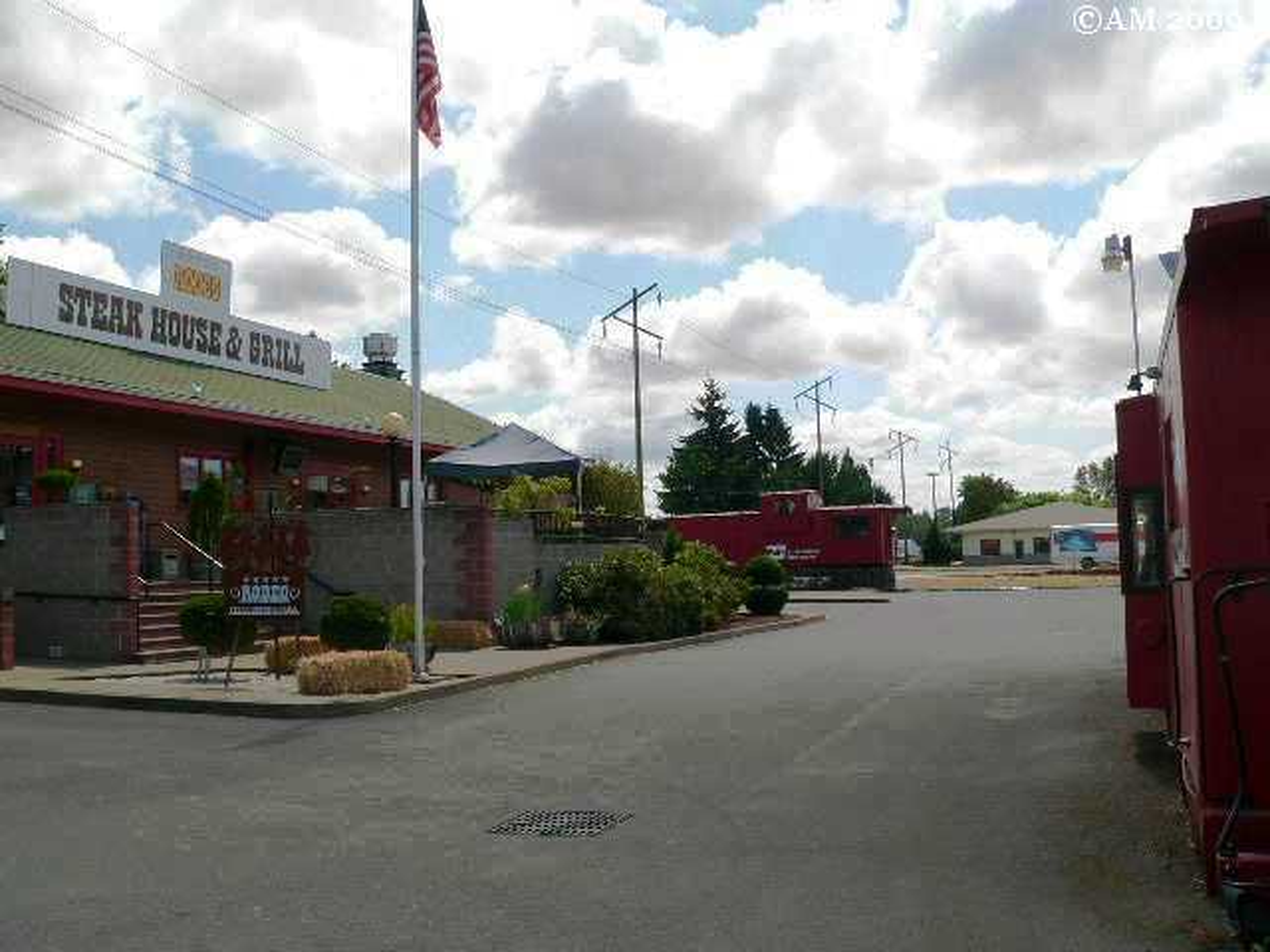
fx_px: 1321
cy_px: 476
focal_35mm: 36
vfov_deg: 39.7
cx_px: 635
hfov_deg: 51.4
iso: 80
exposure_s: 1/500
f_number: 4.6
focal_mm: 6
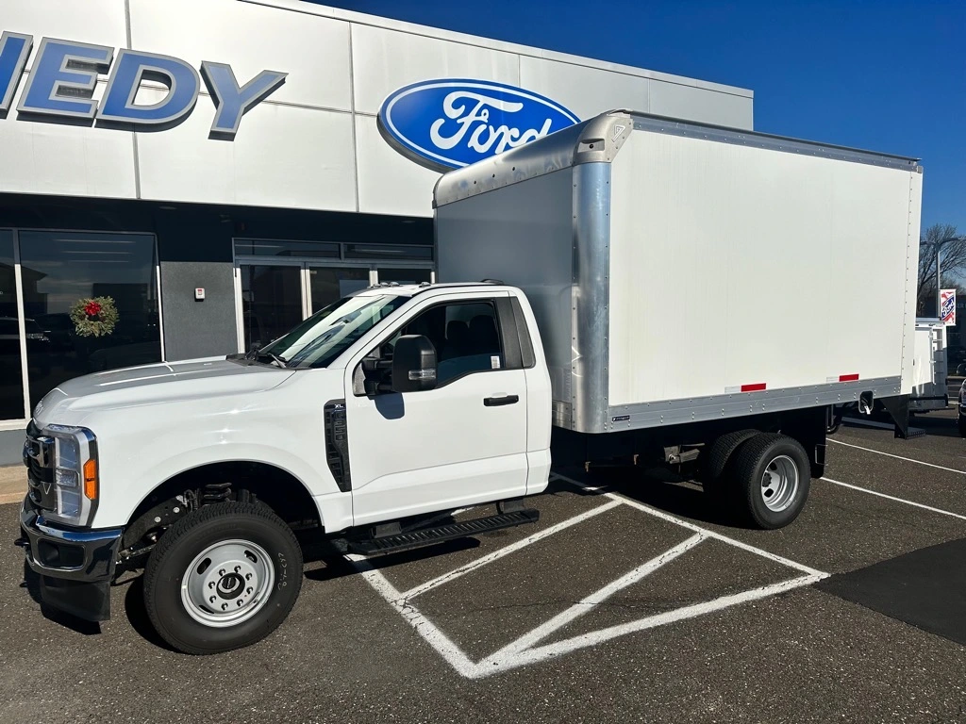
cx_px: 483
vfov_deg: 56.8
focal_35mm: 24
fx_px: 670
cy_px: 362
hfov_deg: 71.6
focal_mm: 6.86
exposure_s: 1/18519
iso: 64
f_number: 1.78
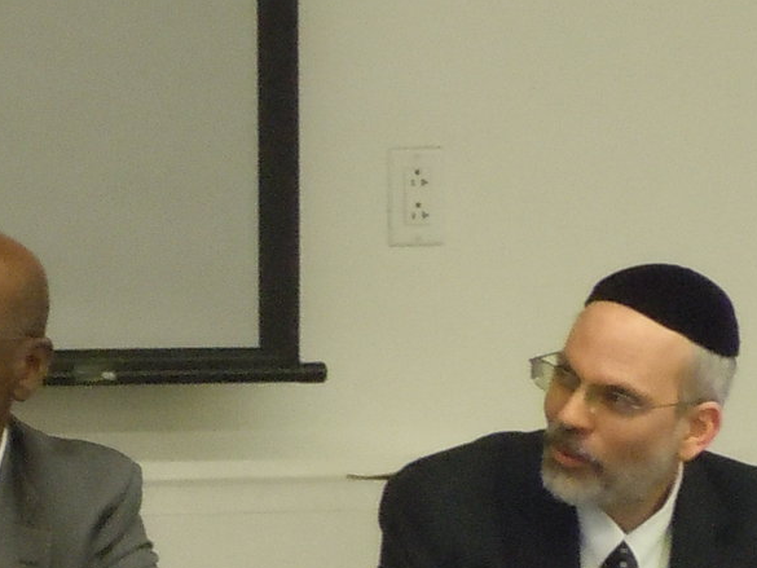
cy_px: 506
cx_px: -378
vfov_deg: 2.4
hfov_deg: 3.2
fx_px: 13408
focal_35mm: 613
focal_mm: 29.8
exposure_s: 1/20
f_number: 5.5
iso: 800
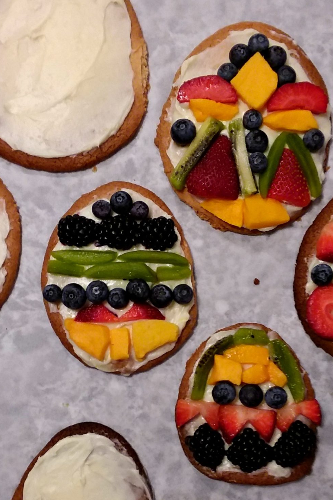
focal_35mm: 42
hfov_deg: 31.9
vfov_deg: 45.7
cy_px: 331
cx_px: 181
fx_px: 583
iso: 64
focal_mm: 2.47
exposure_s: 1/30
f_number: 1.9
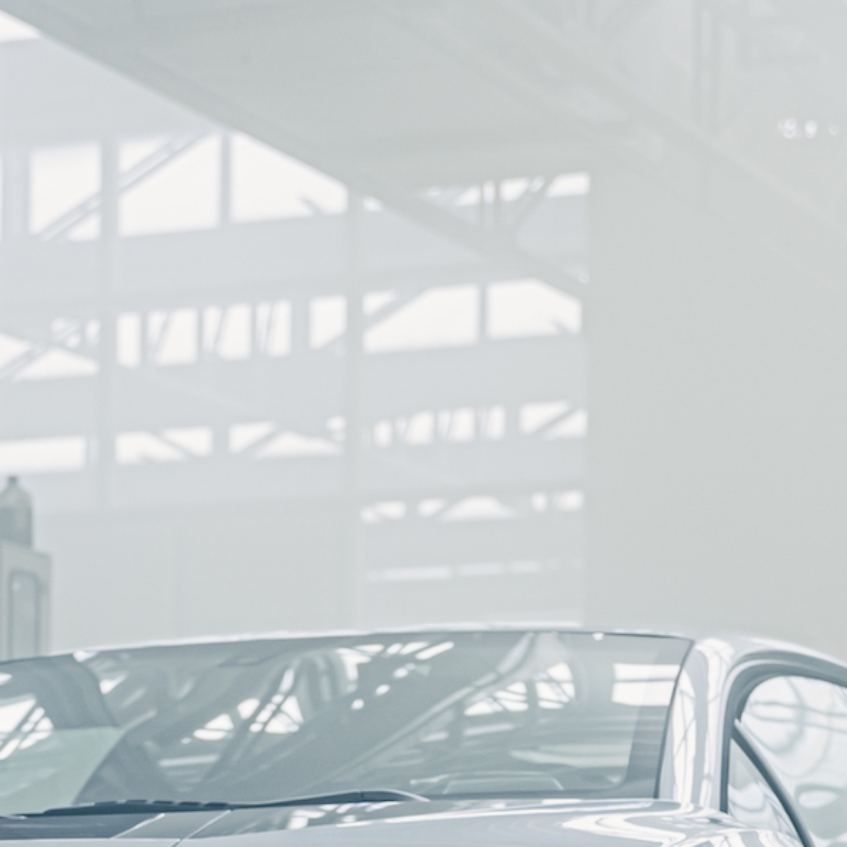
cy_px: 961
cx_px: 308
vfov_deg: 12.5
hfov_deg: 12.7
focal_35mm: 137
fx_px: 3795
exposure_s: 1/125
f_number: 2.8
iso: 160
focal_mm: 37.3
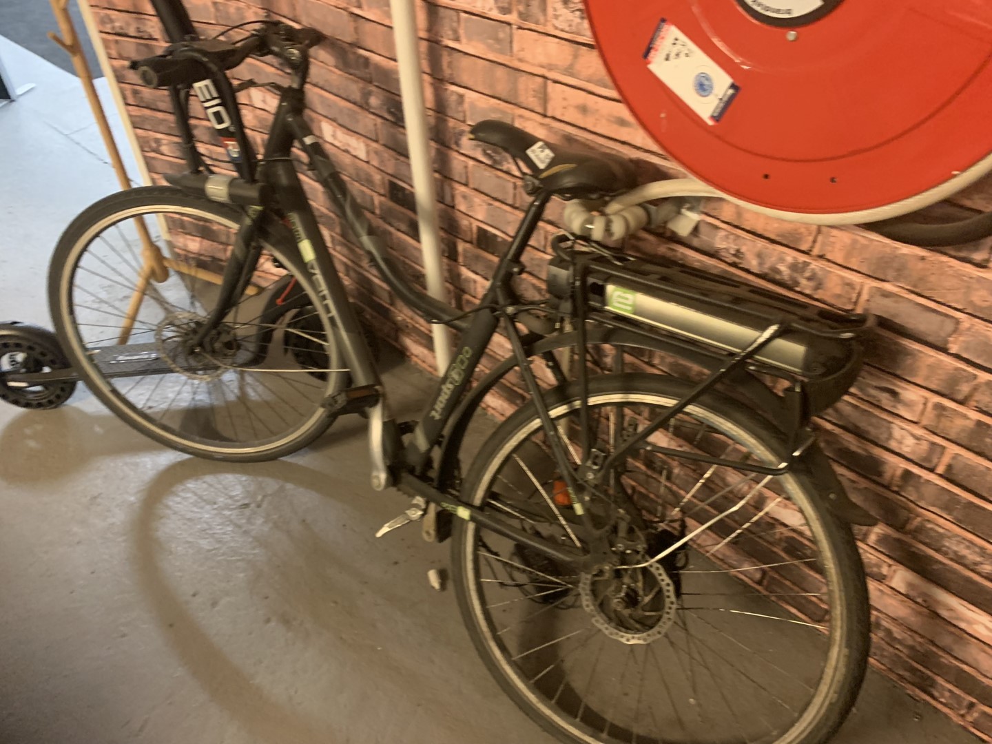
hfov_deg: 67.3
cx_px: 496
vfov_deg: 53.1
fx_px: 745
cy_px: 372
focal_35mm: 26
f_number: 1.8
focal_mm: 4.25
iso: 500
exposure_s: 1/25
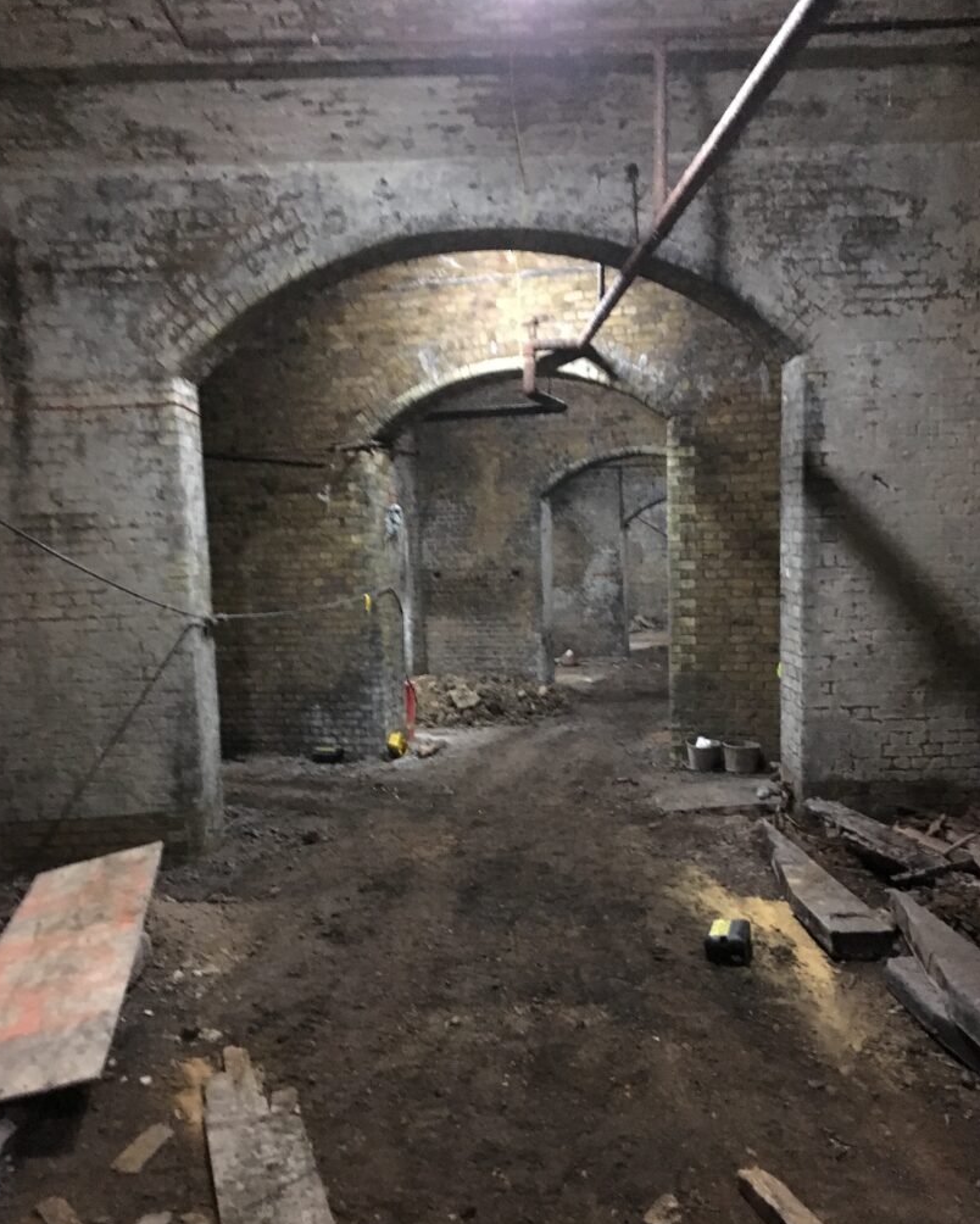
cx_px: 492
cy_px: 658
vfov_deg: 57.1
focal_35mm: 31
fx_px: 1123
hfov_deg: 47.1
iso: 640
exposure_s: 1/17
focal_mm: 4.15
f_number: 2.2
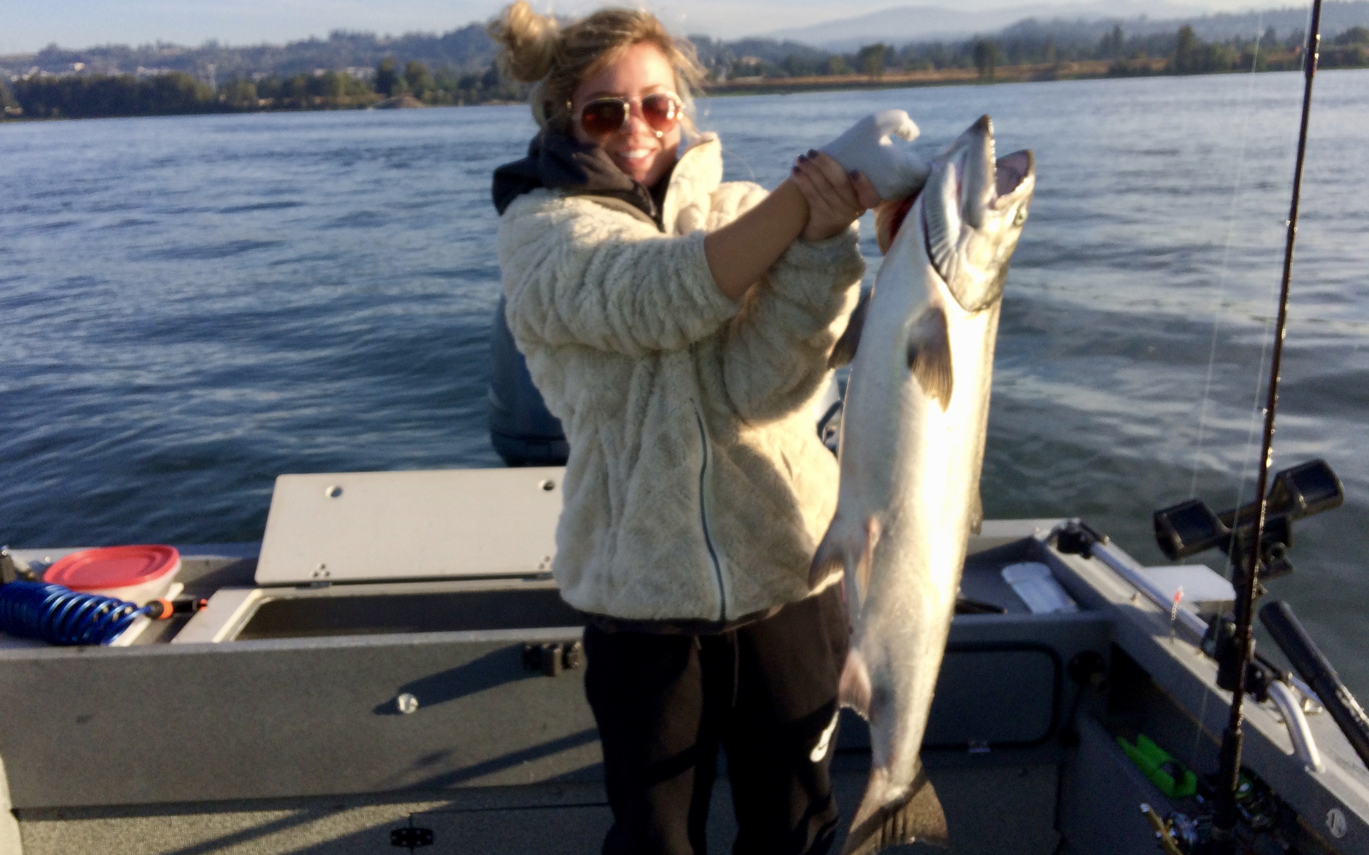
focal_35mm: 31
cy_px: 391
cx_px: 683
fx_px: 1157
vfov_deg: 40.6
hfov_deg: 61.2
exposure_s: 1/1520
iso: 32
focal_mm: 4.15
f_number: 2.2
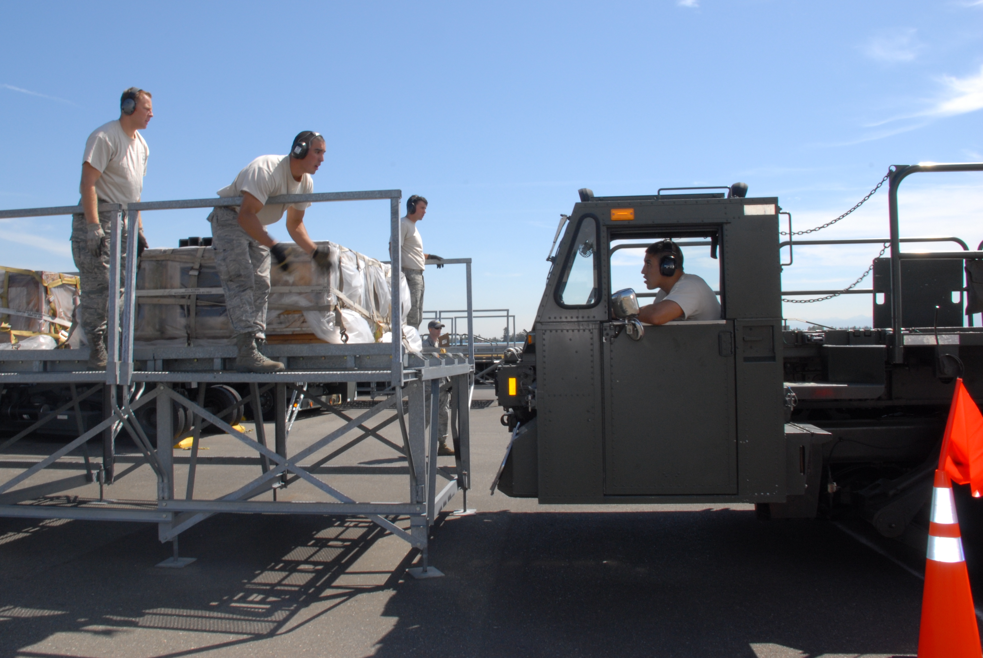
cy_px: 329
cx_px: 492
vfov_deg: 43.7
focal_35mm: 30
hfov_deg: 61.9
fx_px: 820
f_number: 22
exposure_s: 1/60
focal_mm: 20
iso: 250
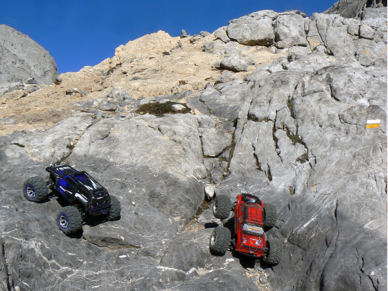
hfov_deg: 50.1
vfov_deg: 38.7
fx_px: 415
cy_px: 146
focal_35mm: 37
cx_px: 194
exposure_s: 1/500
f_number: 8
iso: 80
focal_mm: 6.2
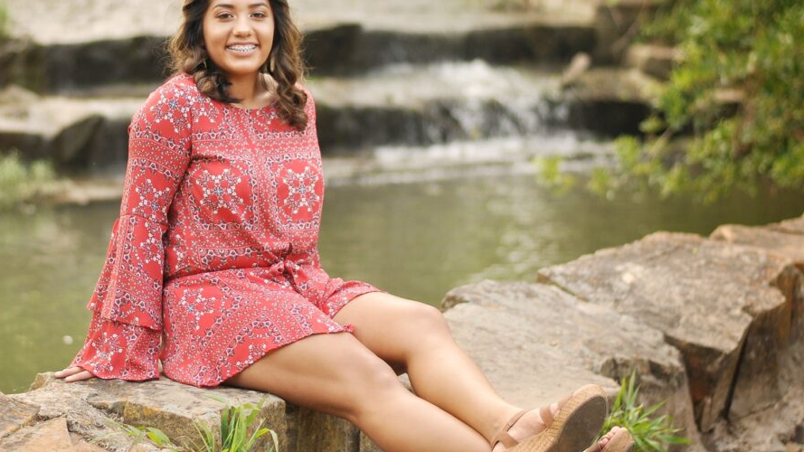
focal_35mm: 113
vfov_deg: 10.7
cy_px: 149
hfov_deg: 18.9
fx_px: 2409
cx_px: 279
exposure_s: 1/1250
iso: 200
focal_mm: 50
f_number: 1.8
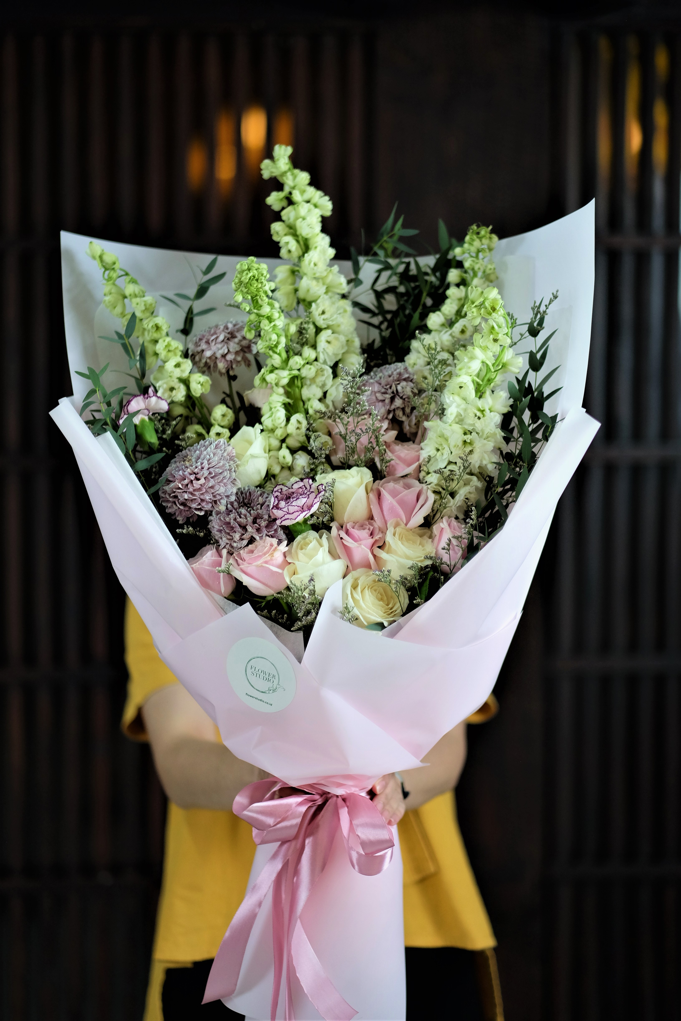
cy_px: 510
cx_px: 340
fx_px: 2383
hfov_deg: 16.3
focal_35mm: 84
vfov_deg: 24.2
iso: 400
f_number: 1.2
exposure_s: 1/140
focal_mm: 56
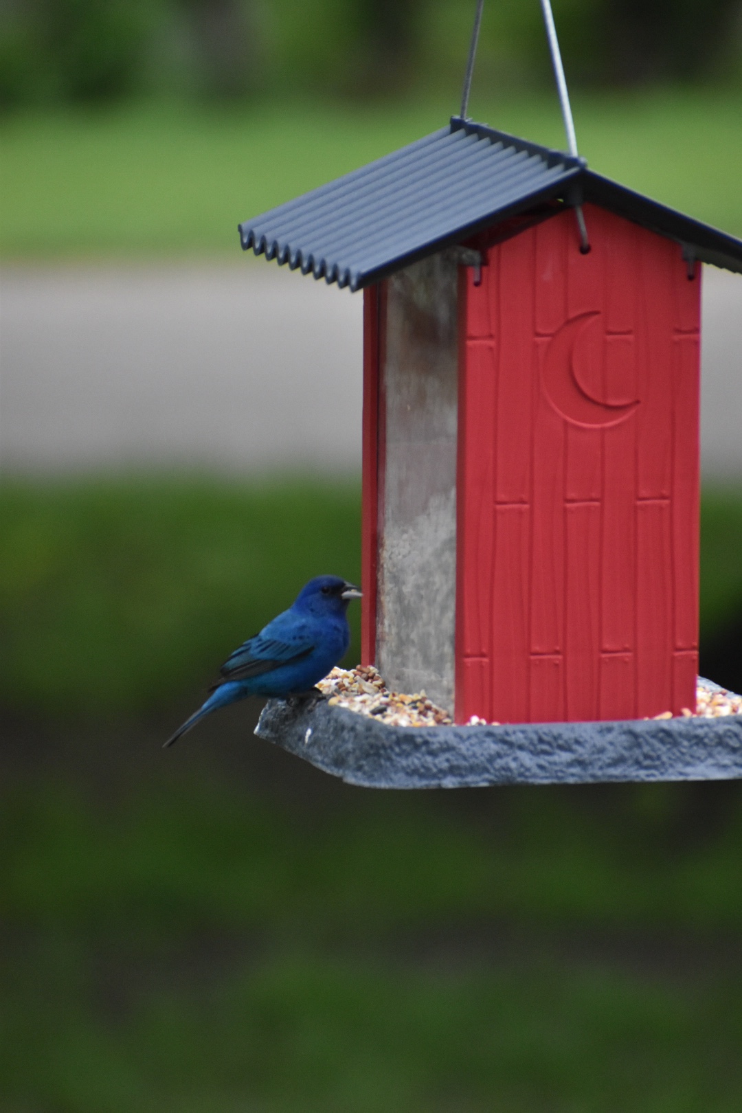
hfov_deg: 3.1
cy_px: 556
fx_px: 13911
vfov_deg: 4.6
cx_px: 371
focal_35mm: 450
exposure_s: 1/500
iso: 2000
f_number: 6.3
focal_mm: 300
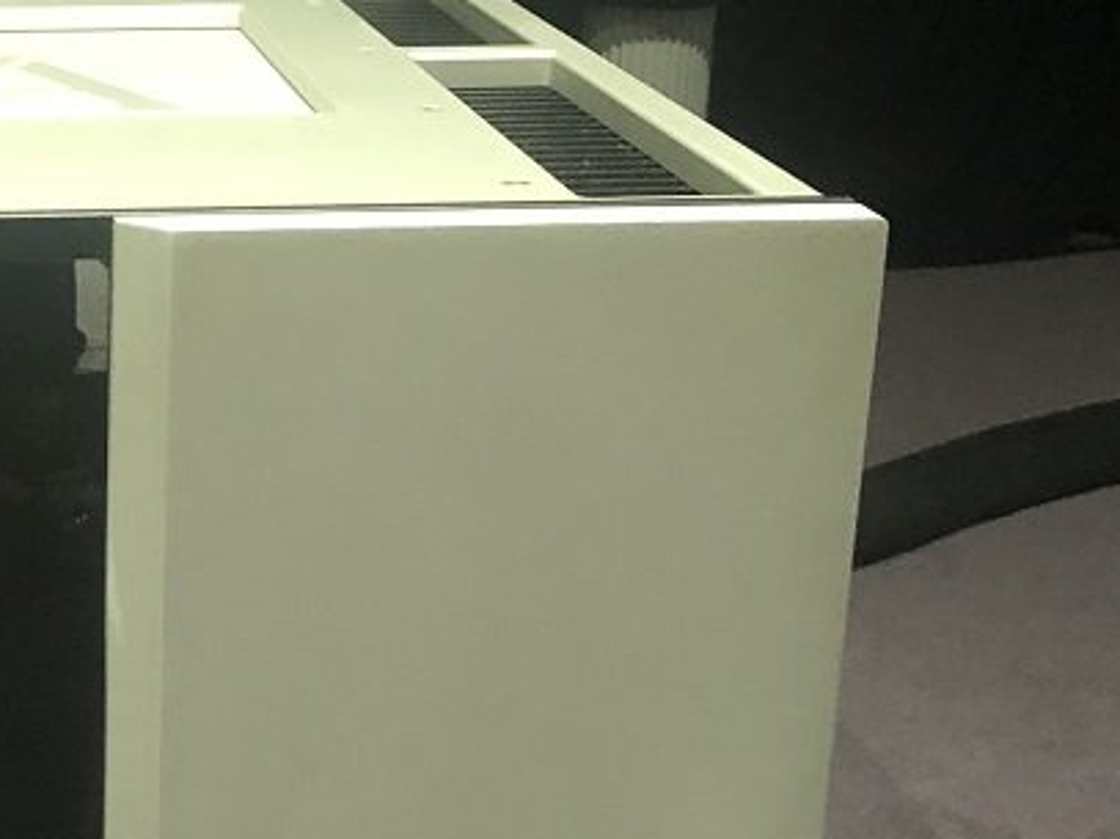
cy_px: 638
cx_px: -39
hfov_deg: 21.4
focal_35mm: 88
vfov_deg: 16.7
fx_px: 2846
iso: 80
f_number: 1.8
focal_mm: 3.99
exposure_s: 1/4
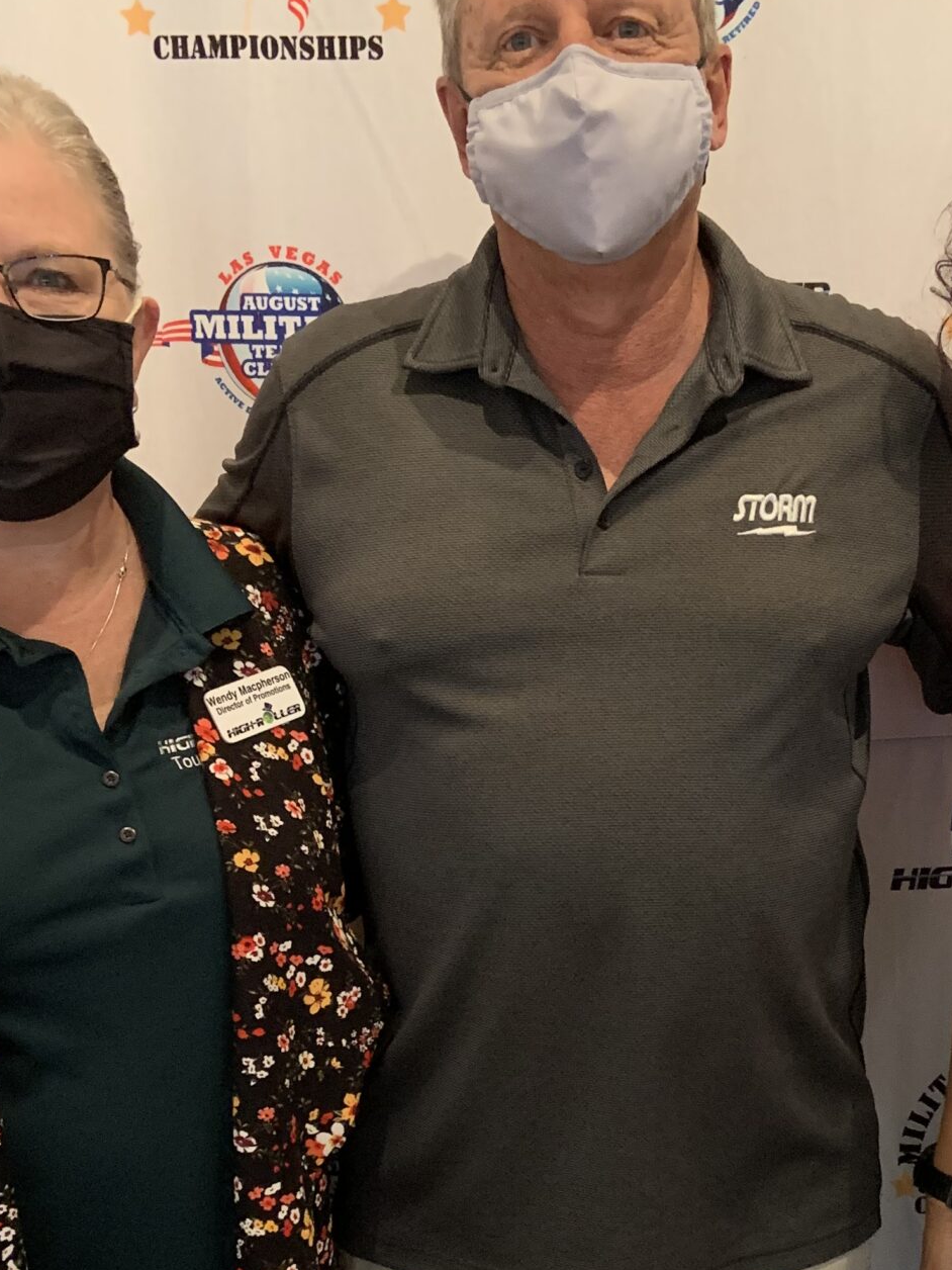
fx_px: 1943
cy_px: 1005
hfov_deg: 27.3
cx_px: 649
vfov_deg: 35.1
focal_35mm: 53
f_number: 1.8
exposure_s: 1/30
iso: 500
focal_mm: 4.25
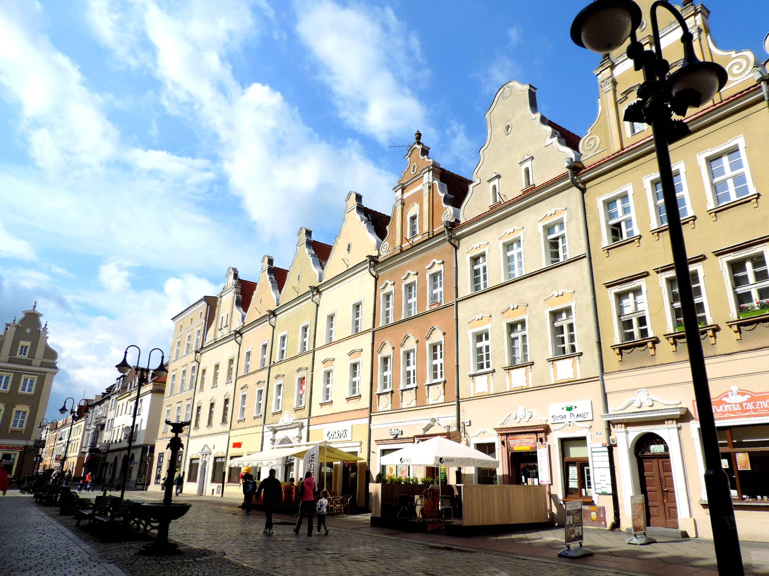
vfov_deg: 56.8
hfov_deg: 71.6
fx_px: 533
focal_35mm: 24
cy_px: 288
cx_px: 384
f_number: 3.7
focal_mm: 4.3
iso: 80
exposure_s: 1/1600
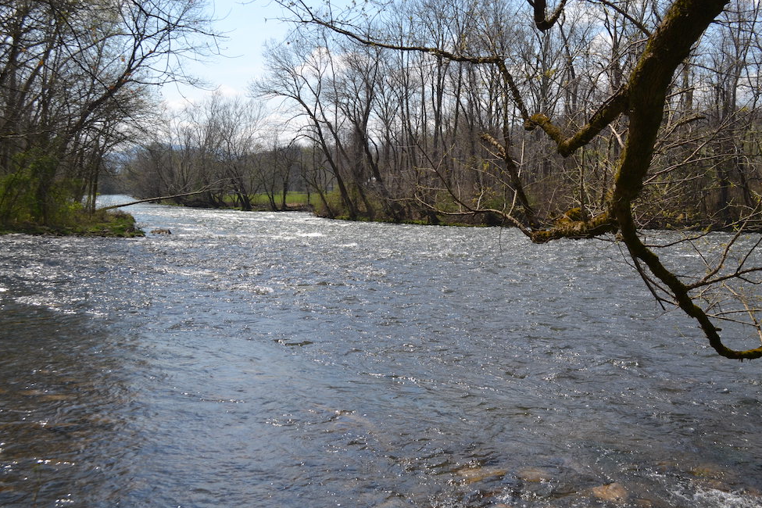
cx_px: 384
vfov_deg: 33.4
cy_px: 251
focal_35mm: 40
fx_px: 847
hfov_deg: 48.5
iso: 100
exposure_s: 1/250
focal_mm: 26
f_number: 8
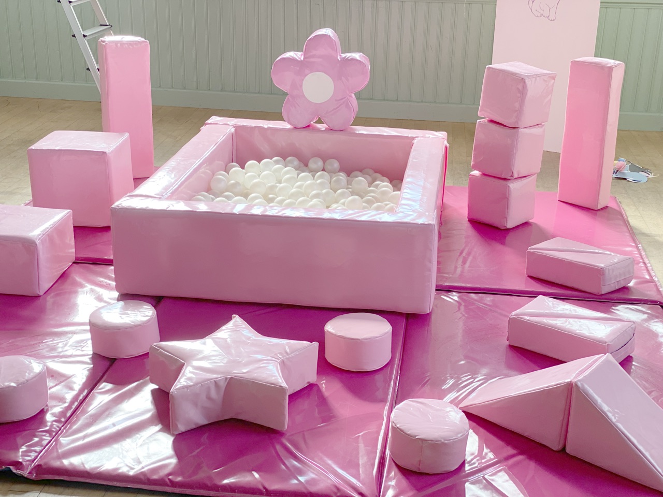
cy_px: 248
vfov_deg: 28.0
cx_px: 332
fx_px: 996
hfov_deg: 36.8
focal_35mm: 52
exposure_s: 1/122
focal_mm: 6
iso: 64
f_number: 2
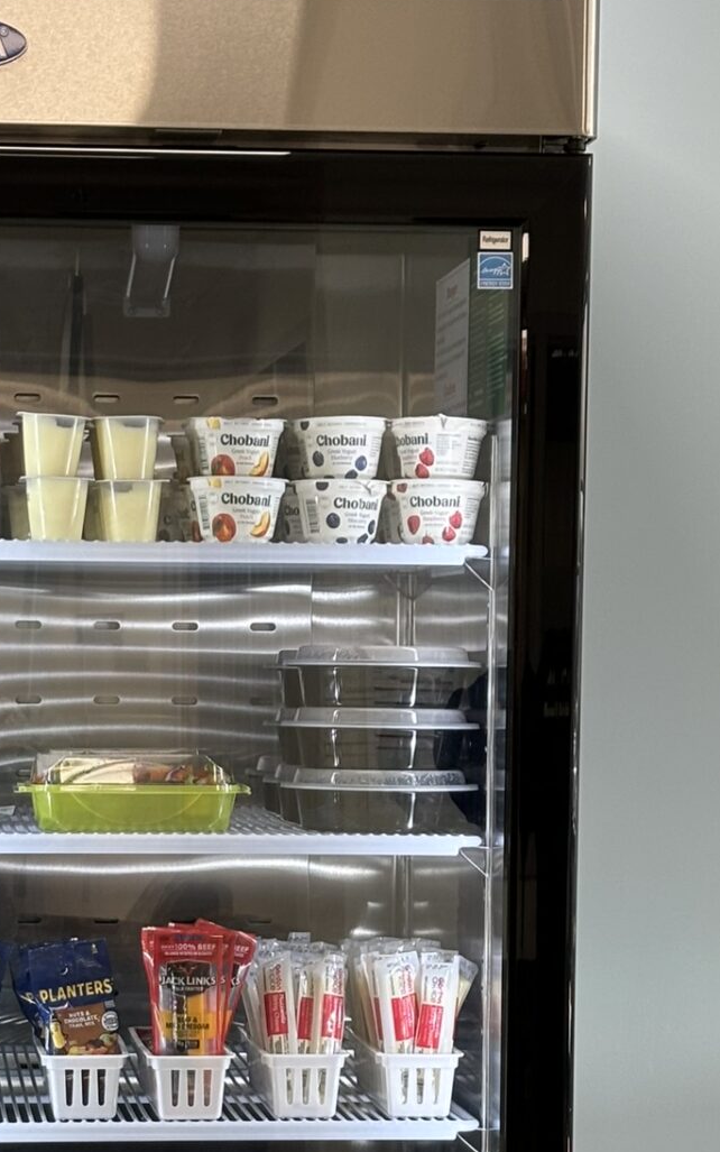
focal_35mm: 103
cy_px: 952
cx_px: 216
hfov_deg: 12.7
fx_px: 3233
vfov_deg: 19.9
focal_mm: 5.96
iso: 50
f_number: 1.6
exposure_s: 1/60
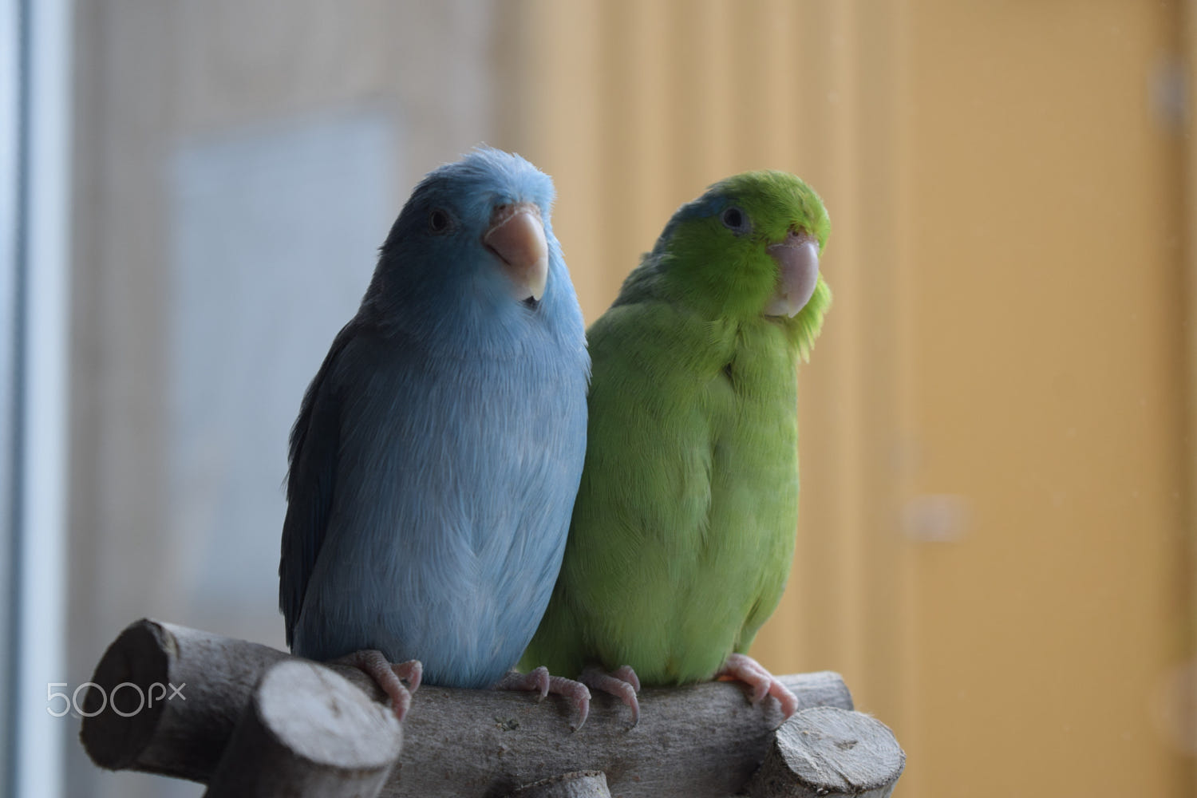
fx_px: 2743
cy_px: 399
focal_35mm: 82
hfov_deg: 24.6
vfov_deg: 16.6
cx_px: 598
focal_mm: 55
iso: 400
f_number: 7.1
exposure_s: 1/200
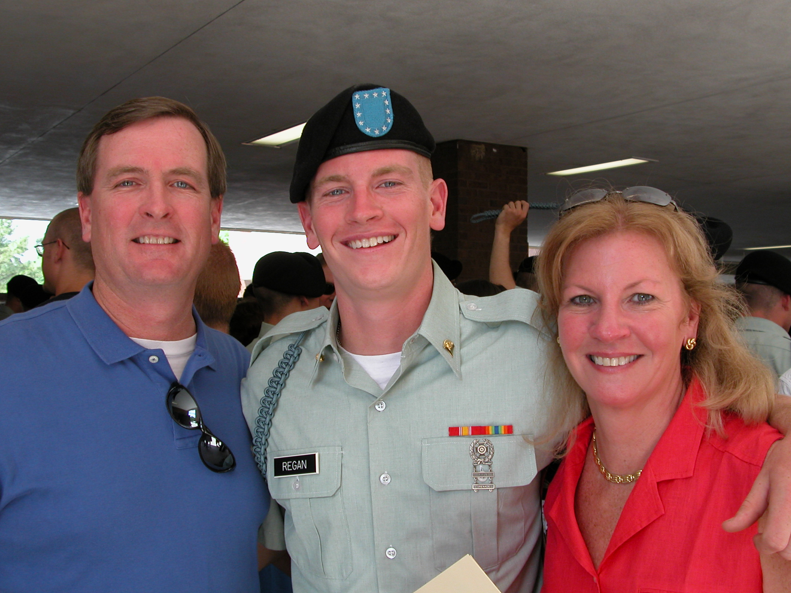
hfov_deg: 43.8
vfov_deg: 33.6
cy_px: 282
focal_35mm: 43
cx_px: 385
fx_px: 983
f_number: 3.5
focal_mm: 9
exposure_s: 1/87.6
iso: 100
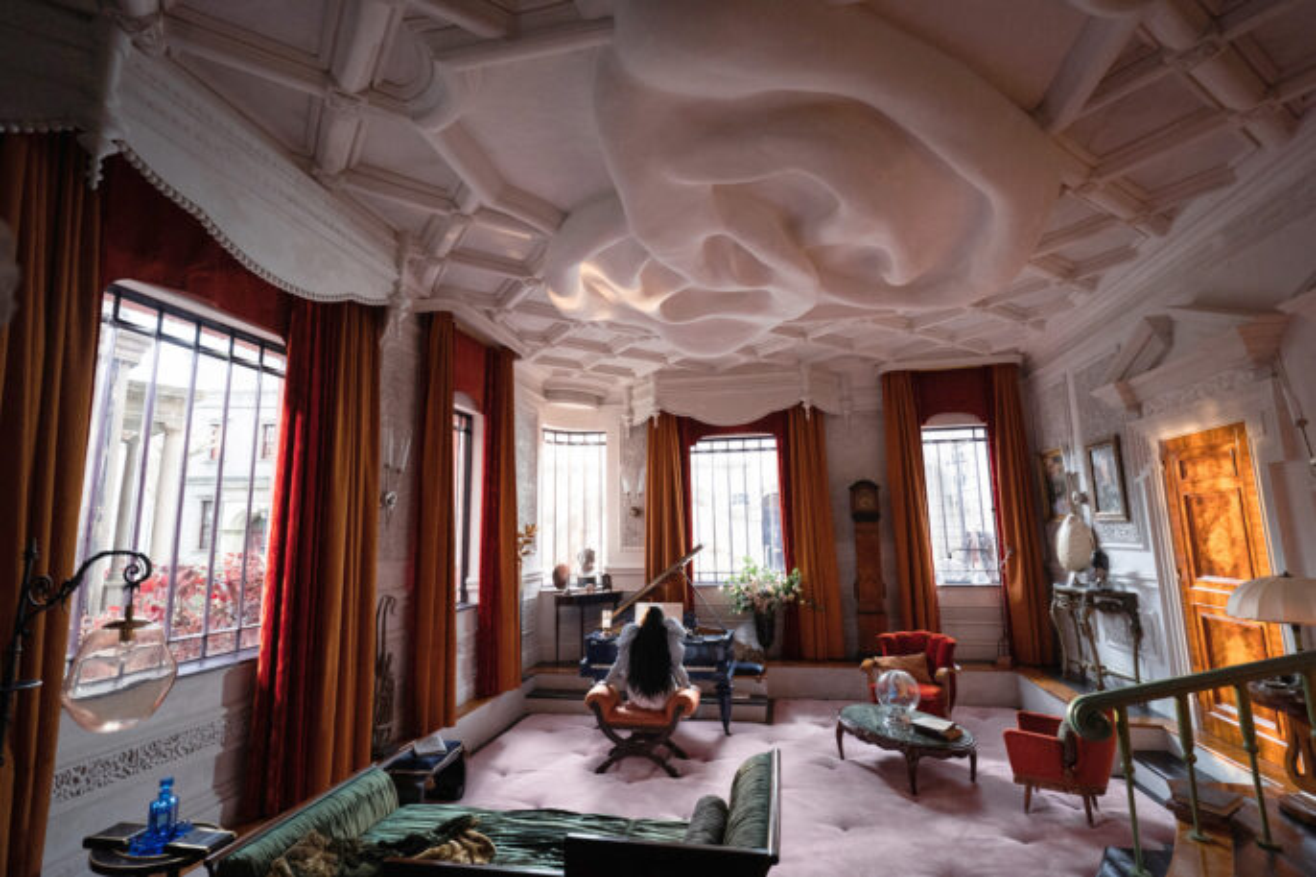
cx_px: 658
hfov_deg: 93.3
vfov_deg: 70.4
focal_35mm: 17
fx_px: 621
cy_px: 438
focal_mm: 17
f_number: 2.8
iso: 2000
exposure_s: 1/200
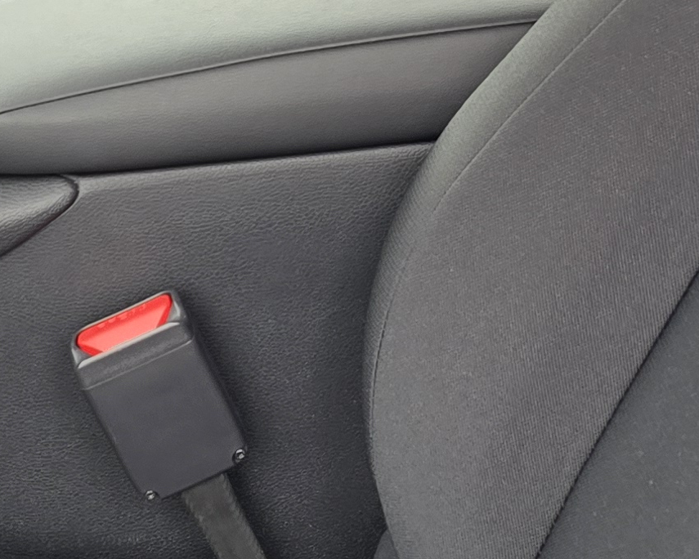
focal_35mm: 105
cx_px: 433
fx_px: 2172
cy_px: -96
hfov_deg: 18.3
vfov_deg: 14.3
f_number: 1.7
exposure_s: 1/180
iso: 40
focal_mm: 6.3
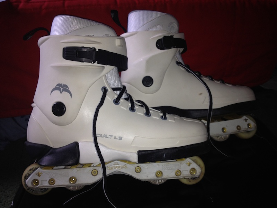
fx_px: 280
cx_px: 138
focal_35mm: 35
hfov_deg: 52.6
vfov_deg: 40.7
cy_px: 104
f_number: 2.4
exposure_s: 1/29
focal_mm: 4.28
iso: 64
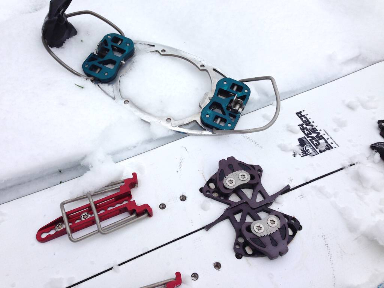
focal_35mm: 33
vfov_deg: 42.9
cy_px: 144
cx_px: 192
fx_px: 366
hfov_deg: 55.4
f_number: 2.4
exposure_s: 1/1642
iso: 50
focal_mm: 4.12
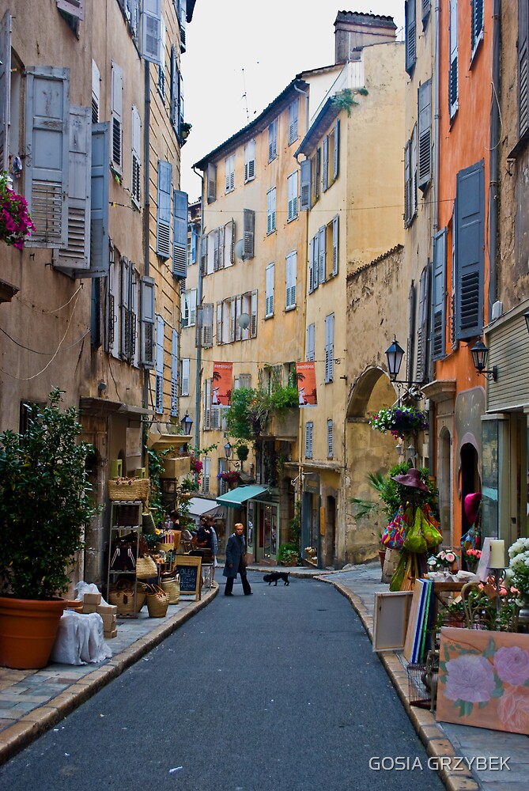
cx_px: 264
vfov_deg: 44.9
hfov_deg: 30.9
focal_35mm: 44
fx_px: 956
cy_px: 396
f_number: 5.6
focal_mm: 29
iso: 125
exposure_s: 1/125
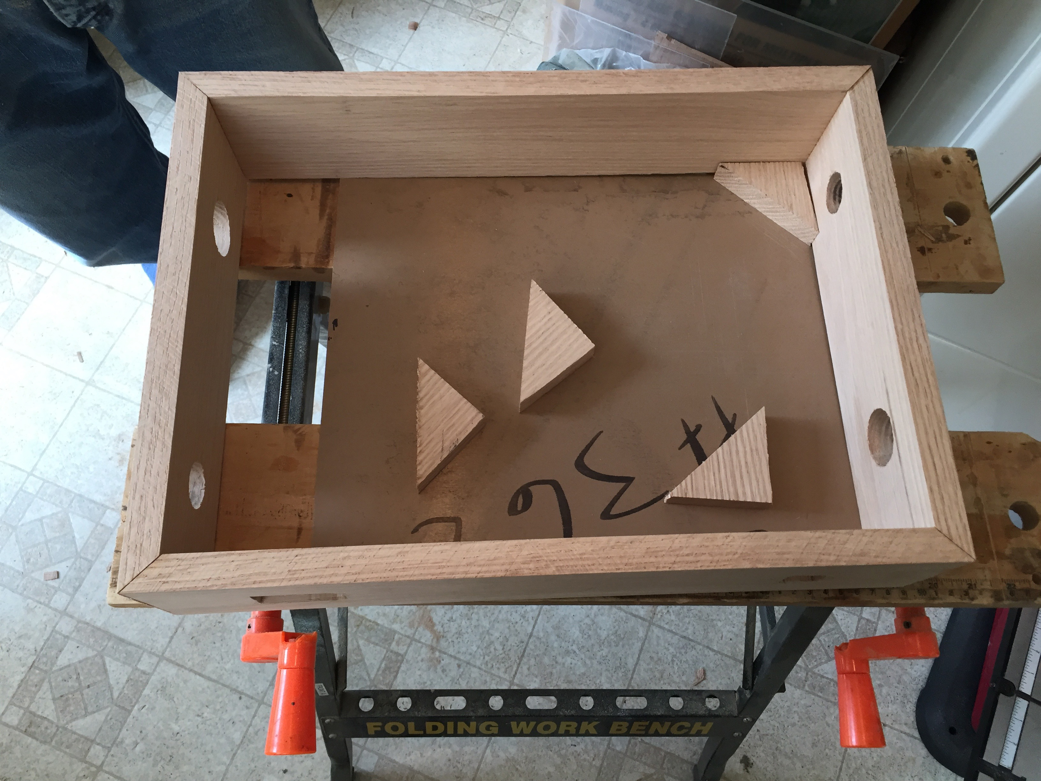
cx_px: 520
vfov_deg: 48.2
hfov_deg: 61.7
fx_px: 872
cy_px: 390
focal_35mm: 29
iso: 32
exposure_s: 1/30
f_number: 2.2
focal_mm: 4.15
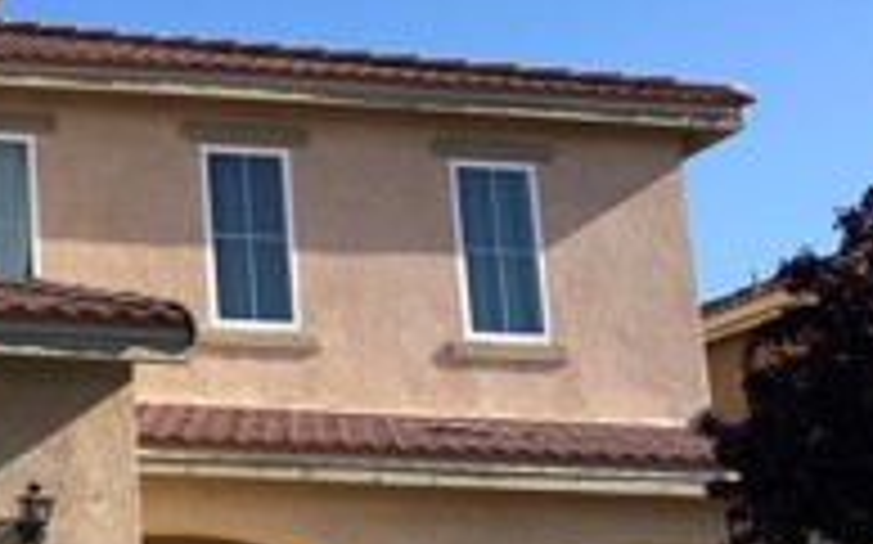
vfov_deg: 13.3
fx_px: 2330
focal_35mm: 98
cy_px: 166
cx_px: -356
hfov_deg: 19.1
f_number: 1.8
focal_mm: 3.99
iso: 20
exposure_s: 1/1279
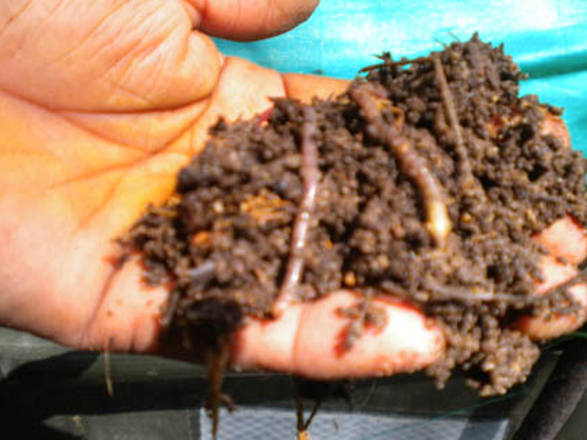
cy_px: 219
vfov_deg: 39.7
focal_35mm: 36
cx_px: 289
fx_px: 610
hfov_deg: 51.4
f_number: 3.1
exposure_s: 1/646
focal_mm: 6.3
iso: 201
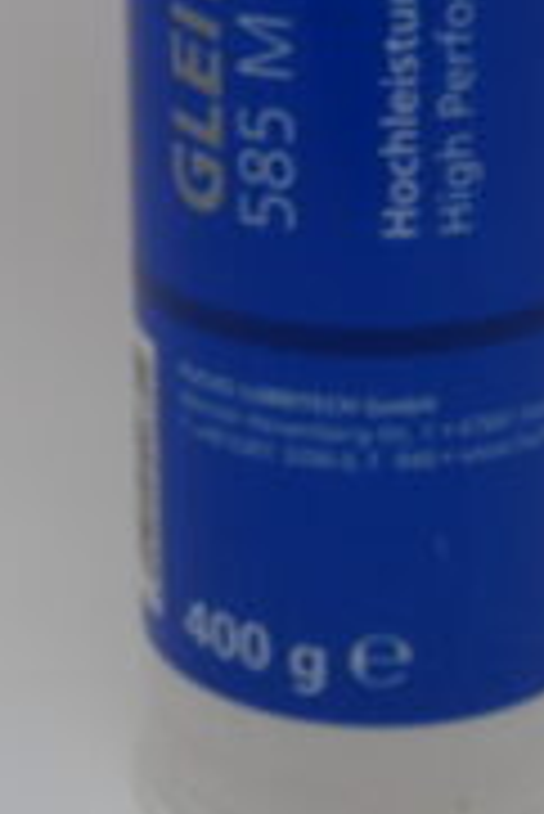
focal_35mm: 106
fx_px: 2398
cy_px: -299
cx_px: 198
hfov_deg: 12.9
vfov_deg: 17.8
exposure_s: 1/160
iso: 200
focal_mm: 12
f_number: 4
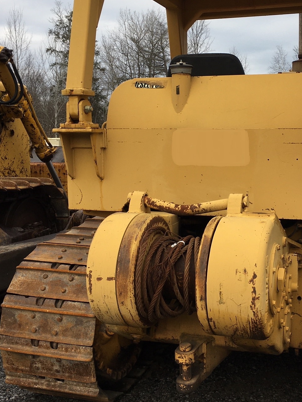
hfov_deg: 31.8
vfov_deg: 42.1
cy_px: 189
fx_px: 524
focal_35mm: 45
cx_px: 212
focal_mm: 4.15
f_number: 2.2
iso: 25
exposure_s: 1/591
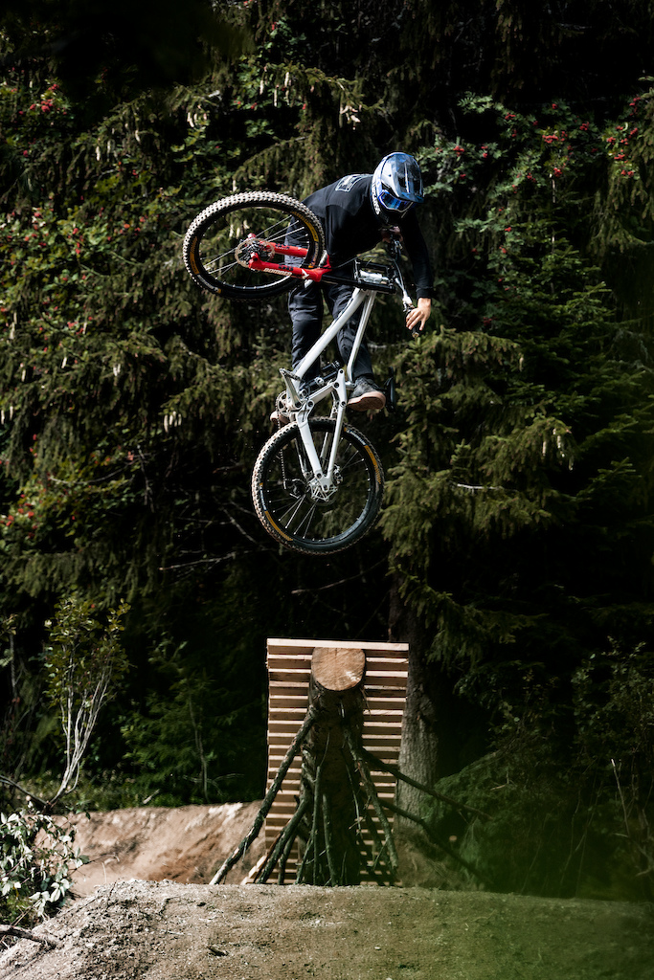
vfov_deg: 16.1
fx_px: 3459
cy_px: 490
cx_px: 327
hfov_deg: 10.8
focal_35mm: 127
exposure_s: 1/2000
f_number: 5
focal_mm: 127
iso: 320
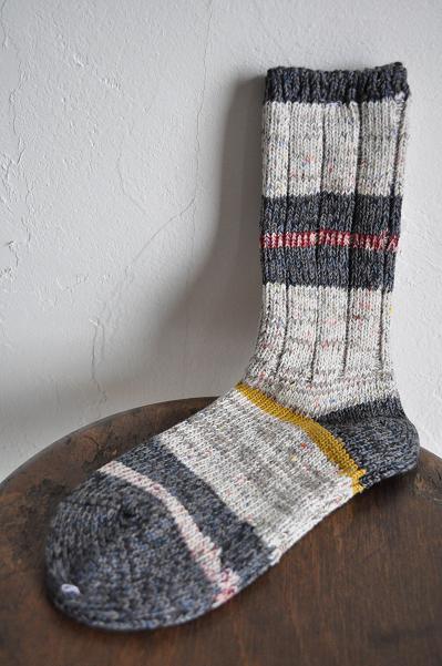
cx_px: 221
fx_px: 776
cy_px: 333
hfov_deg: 31.8
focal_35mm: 42
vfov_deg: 46.5
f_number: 4.5
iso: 2000
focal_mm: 28
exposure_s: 1/160
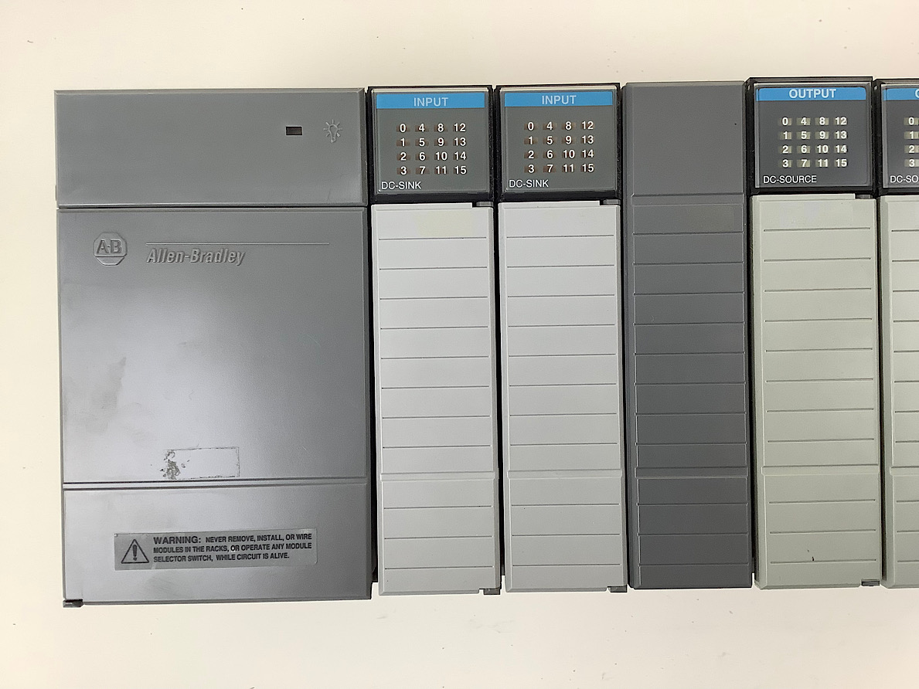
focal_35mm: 31
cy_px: 344
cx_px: 460
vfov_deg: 45.4
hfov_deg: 58.3
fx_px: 823
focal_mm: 3.3
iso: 80
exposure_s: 1/100
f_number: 2.4
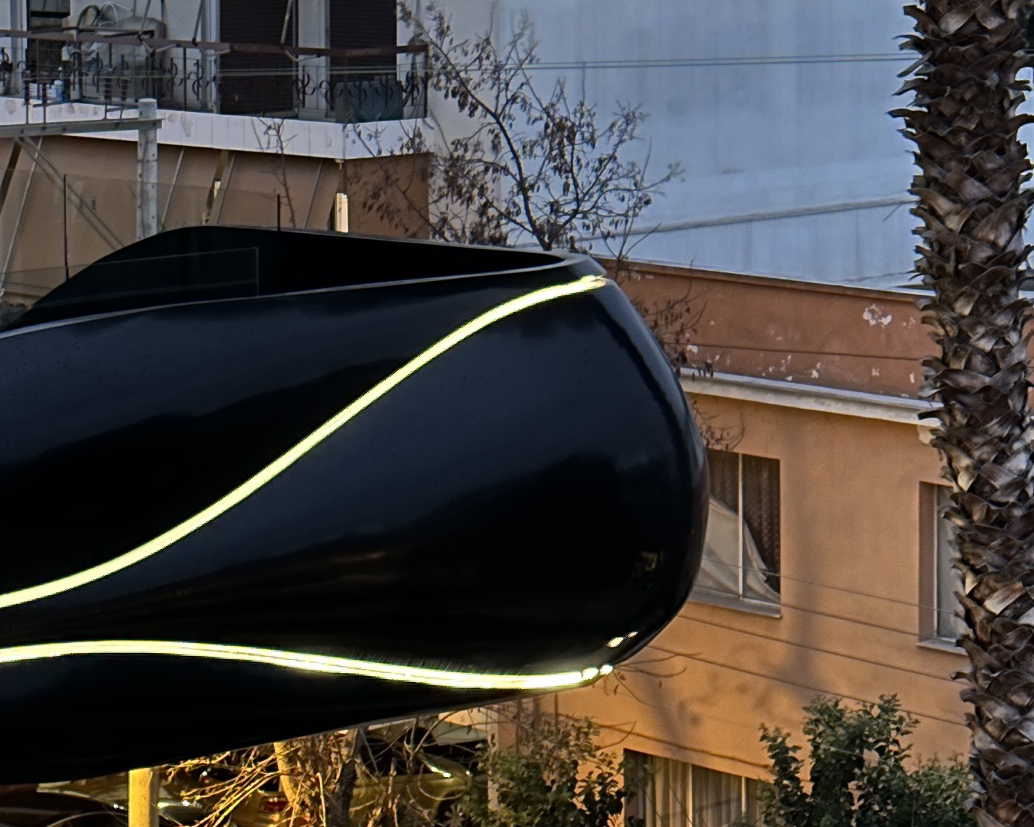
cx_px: 360
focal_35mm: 132
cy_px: 112
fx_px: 4040
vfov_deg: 11.6
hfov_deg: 14.6
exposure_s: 1/11
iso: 320
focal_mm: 6.86
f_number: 1.78
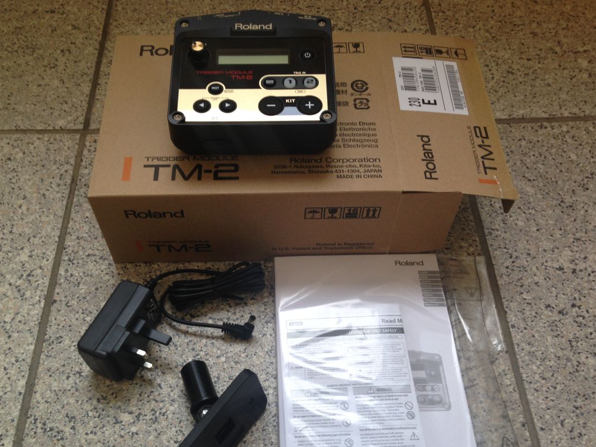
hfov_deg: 48.9
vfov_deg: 37.7
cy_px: 255
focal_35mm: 38
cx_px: 273
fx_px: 654
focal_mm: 4.12
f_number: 2.4
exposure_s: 1/20
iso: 50
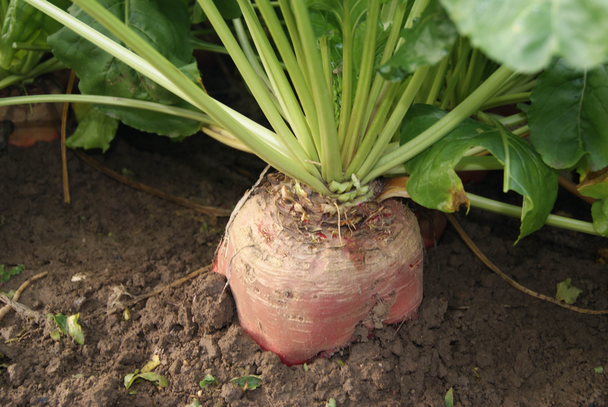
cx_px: 304
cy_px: 204
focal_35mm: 45
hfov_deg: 43.6
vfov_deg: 29.9
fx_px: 761
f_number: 5.6
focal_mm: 30
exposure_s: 1/60
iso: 160
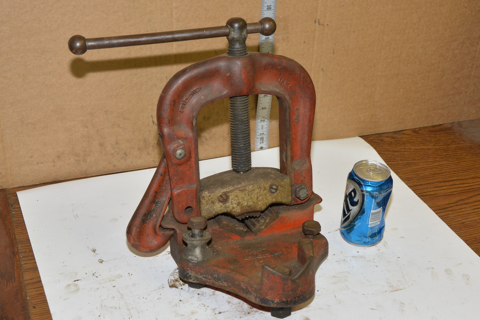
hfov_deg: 31.4
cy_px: 167
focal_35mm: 64
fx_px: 853
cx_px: 254
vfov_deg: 21.3
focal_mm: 34
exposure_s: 1/60
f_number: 7.1
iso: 800
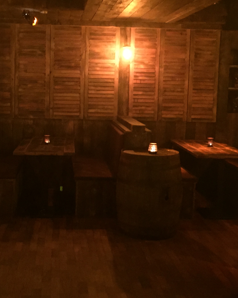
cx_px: 101
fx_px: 458
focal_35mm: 52
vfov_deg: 35.9
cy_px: 126
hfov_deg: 29.1
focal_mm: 4.15
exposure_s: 1/15
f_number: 2.2
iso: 800
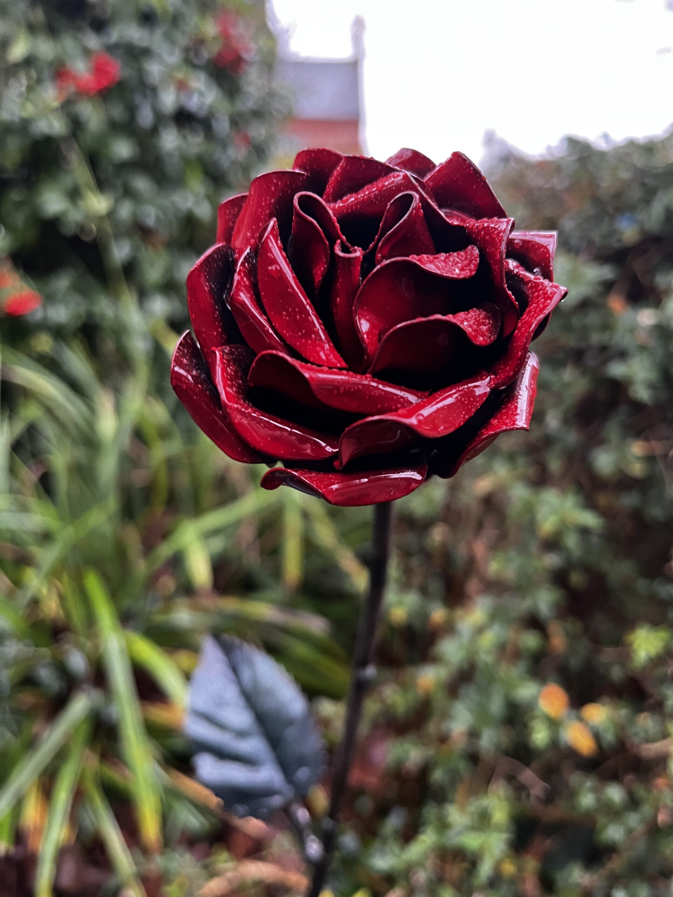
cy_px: 448
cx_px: 336
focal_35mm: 26
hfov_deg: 53.1
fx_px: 674
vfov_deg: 67.3
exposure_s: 1/60
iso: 400
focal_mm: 5.1
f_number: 1.6
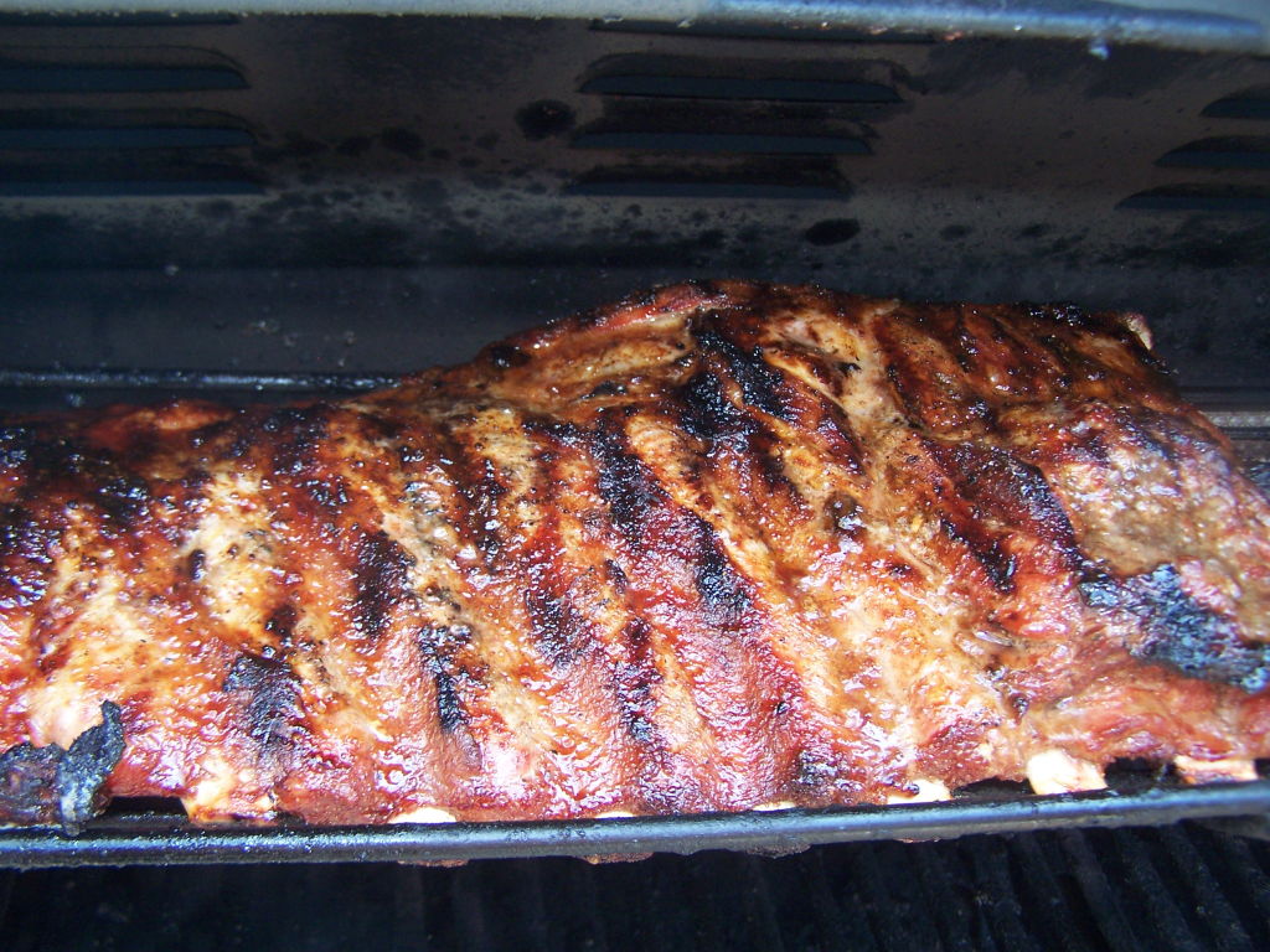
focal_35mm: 38
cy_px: 476
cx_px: 635
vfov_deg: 37.7
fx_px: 1394
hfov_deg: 49.0
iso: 140
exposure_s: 1/60
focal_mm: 6.3
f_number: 2.8
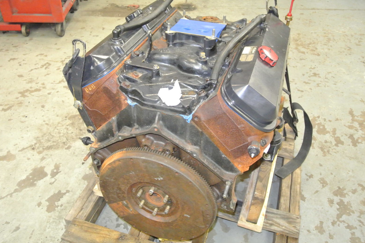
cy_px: 118
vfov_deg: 40.0
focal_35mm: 33
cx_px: 183
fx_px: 335
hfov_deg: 57.2
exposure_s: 1/60
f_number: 3.8
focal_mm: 12.2
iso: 2200
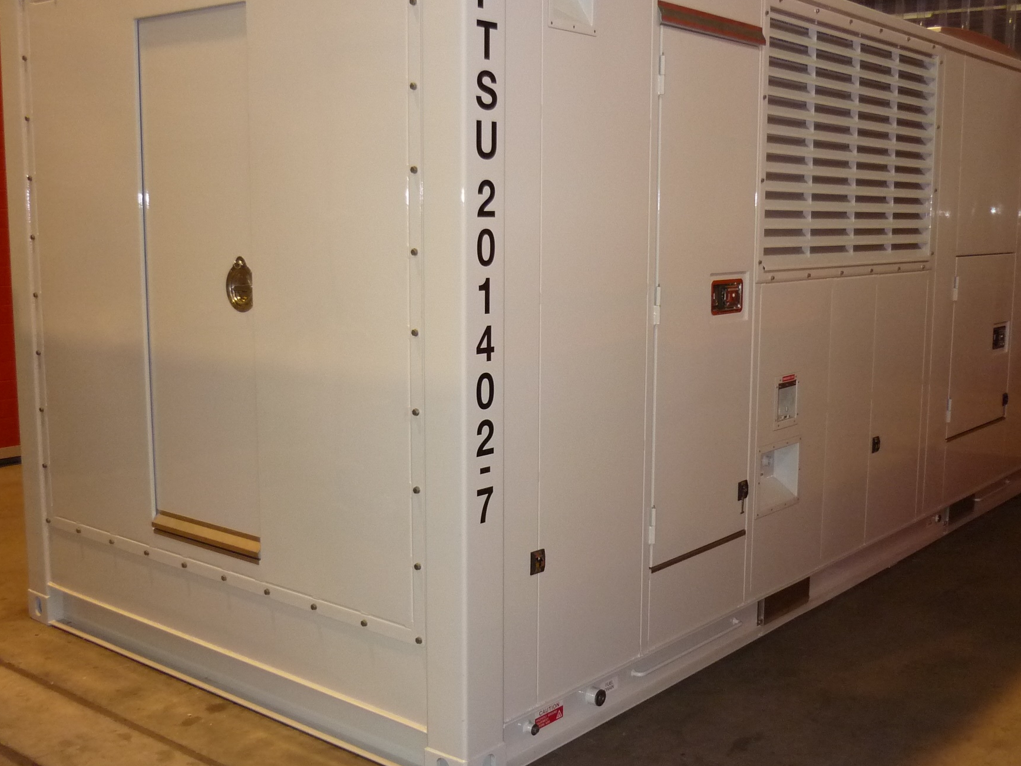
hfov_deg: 47.8
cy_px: 366
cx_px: 567
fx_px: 1150
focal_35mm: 39
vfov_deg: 36.8
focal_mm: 5.5
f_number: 2.8
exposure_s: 1/30
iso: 320
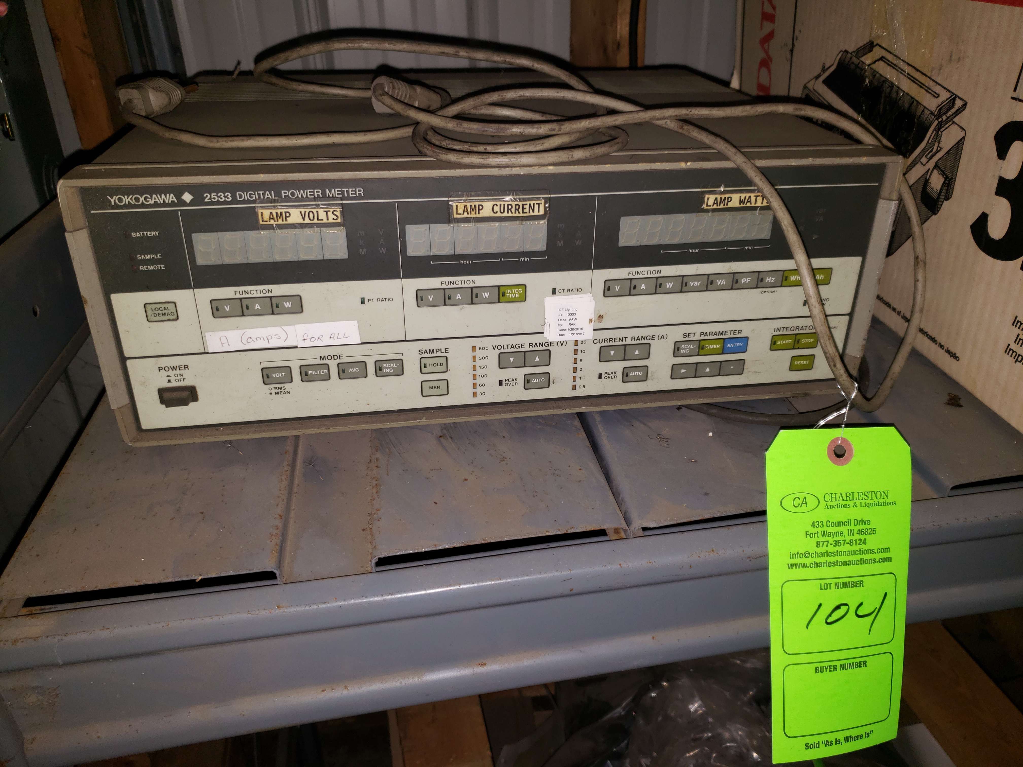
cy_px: 384
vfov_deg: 53.1
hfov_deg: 67.3
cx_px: 512
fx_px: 768
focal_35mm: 26
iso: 50
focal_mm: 4.3
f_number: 1.5
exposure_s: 1/62
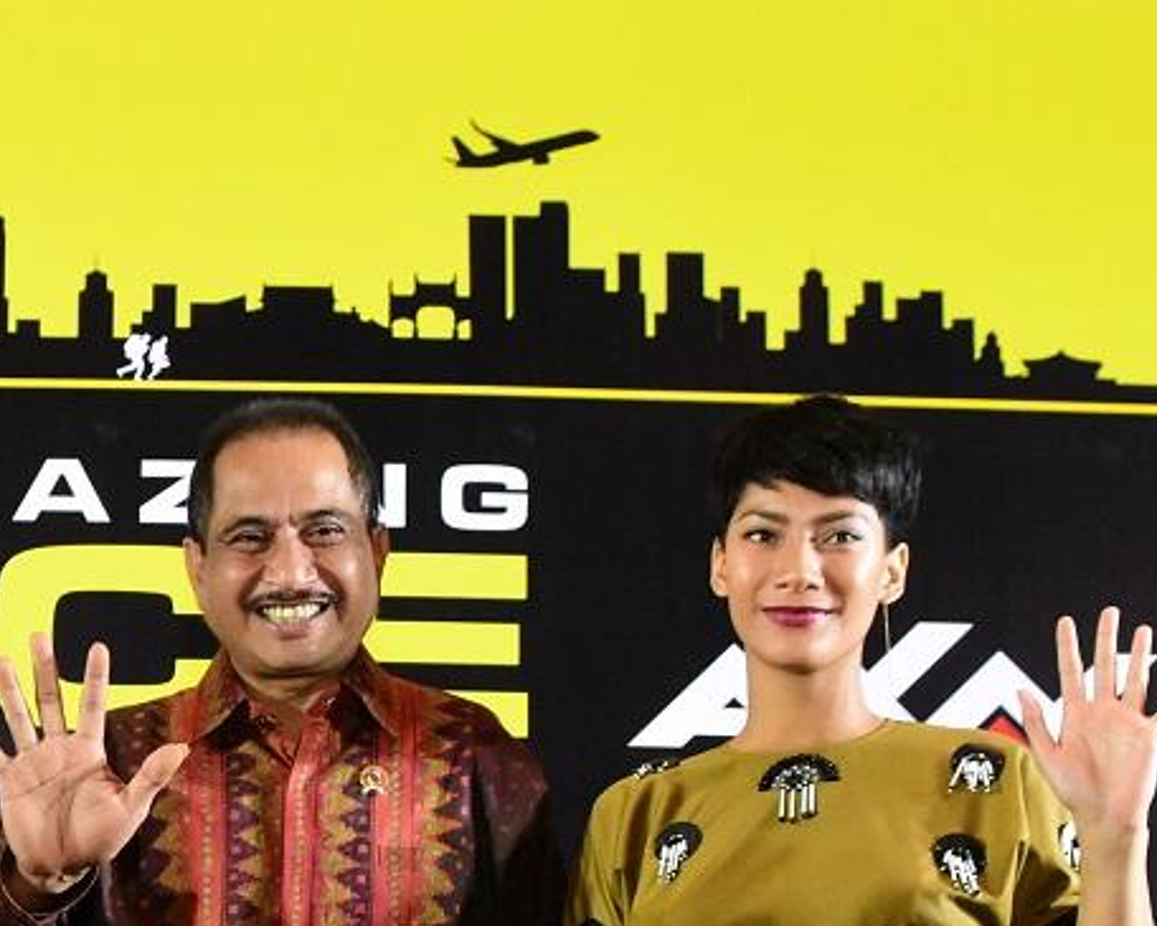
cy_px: 944
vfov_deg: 18.9
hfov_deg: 23.1
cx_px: -25
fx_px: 2706
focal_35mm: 79
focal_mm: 20
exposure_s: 1/160
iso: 4000
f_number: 4.5
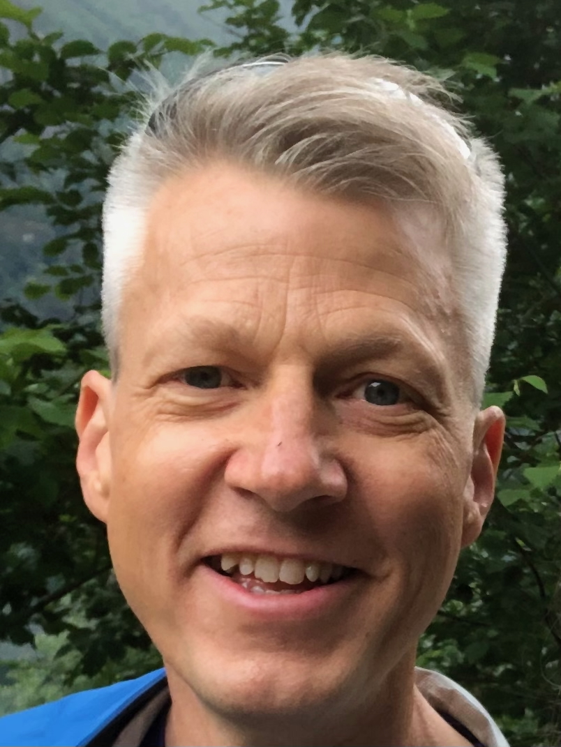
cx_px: 280
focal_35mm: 32
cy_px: 374
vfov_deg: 56.8
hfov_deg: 44.2
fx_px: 691
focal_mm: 2.87
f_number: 2.2
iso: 40
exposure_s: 1/120
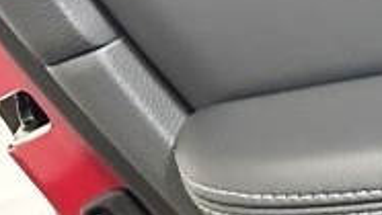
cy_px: 166
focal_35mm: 144
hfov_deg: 11.9
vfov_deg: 8.4
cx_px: 934
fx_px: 1460
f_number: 1.78
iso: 1000
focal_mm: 6.86
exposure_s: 1/40
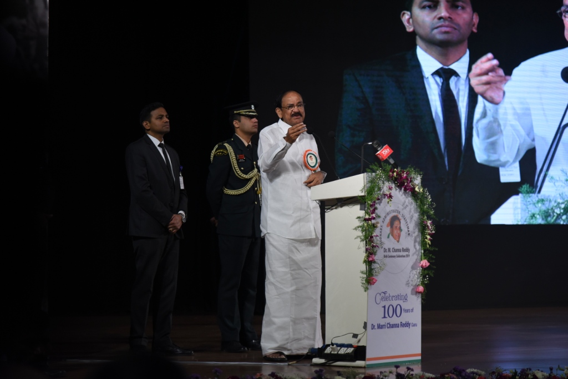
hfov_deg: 17.1
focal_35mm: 120
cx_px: 284
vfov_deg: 11.4
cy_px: 190
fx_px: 1893
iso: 1000
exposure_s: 1/125
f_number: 4
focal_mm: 120
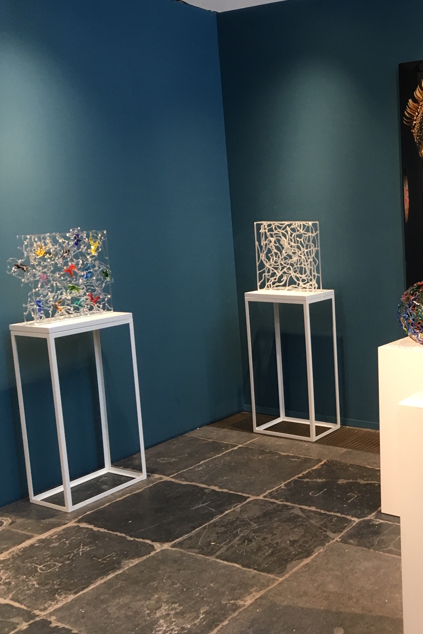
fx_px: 722
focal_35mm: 41
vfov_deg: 47.4
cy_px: 313
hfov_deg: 30.3
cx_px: 423
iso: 125
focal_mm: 4.15
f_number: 2.2
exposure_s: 1/33
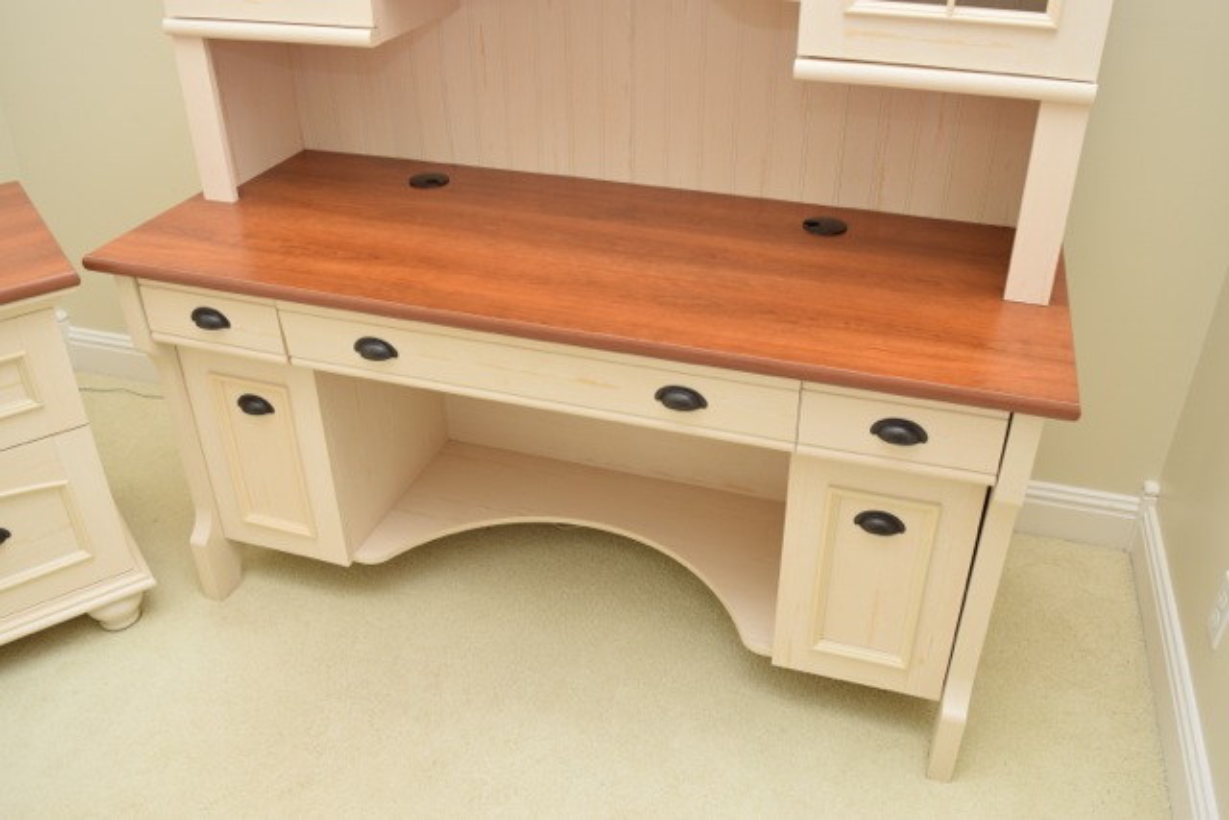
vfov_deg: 43.6
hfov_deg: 61.9
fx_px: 1024
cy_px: 410
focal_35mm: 30
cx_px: 614
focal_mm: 20
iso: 400
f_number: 5.6
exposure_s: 1/125
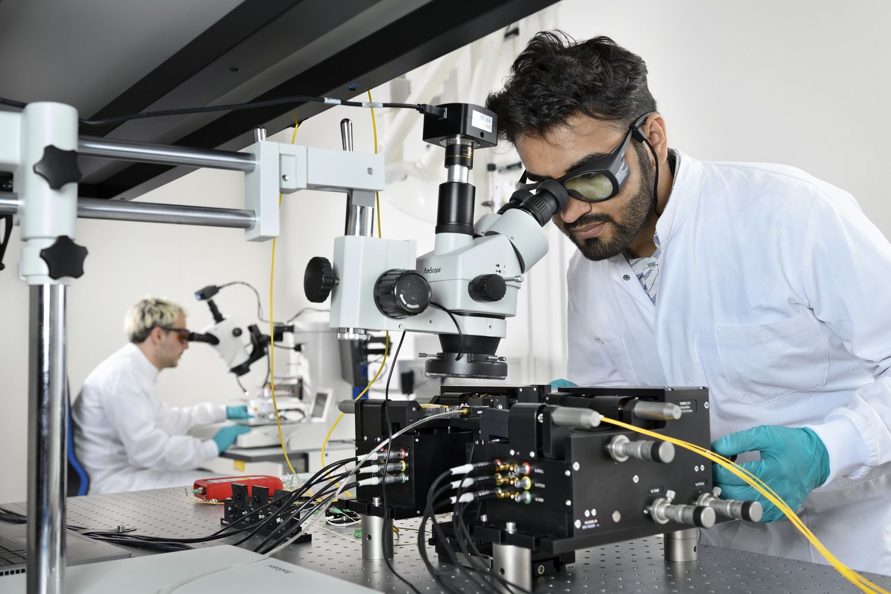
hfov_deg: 50.7
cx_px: 446
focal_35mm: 38
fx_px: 940
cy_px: 297
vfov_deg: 35.1
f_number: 5.6
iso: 40
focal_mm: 38
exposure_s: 1/160
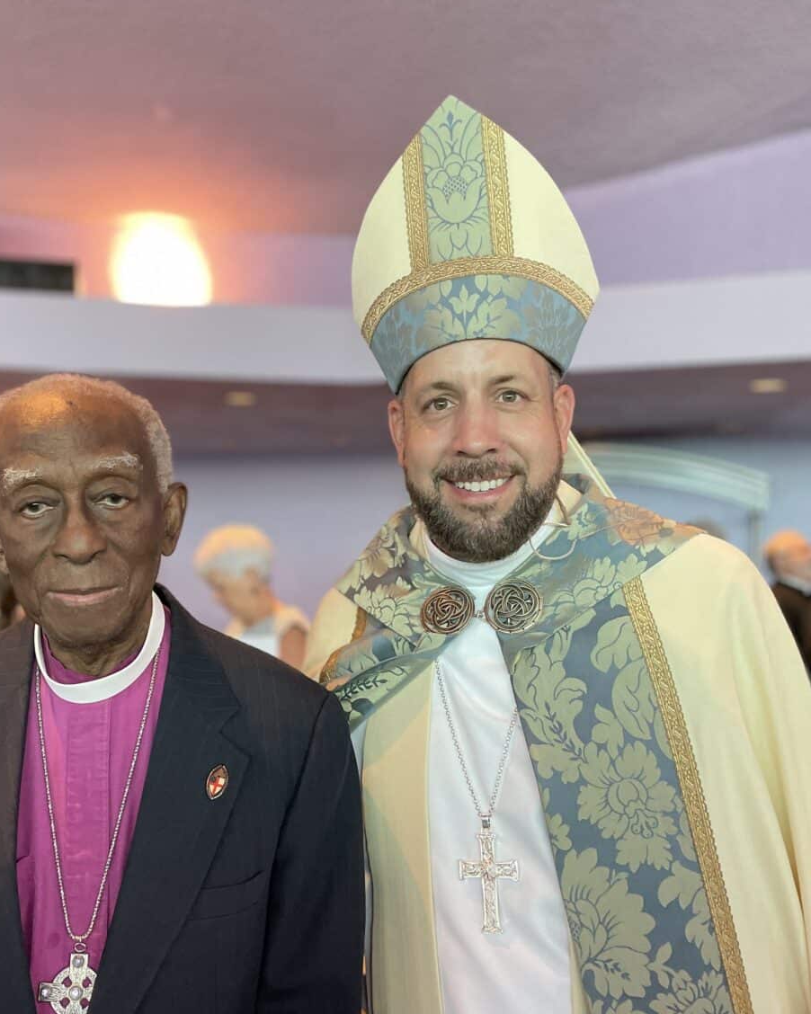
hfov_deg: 40.9
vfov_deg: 50.1
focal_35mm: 36
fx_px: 1080
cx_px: 316
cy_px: 583
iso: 250
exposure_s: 1/60
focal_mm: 4.2
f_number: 1.6
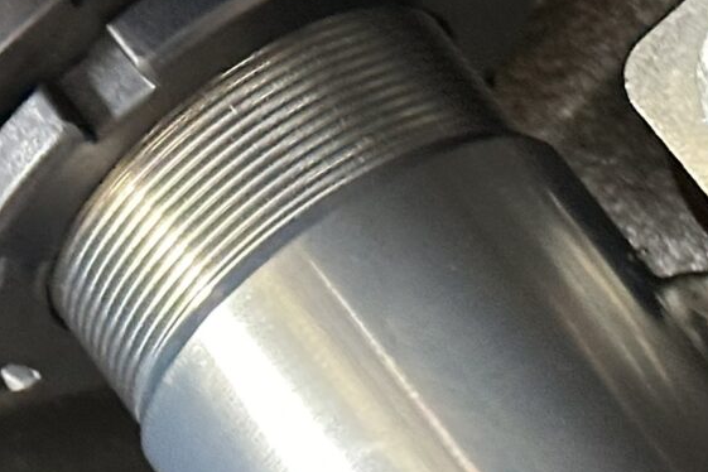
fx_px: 4484
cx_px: 80
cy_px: 105
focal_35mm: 228
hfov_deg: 9.0
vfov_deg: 6.0
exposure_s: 1/40
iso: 400
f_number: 1.78
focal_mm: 6.86
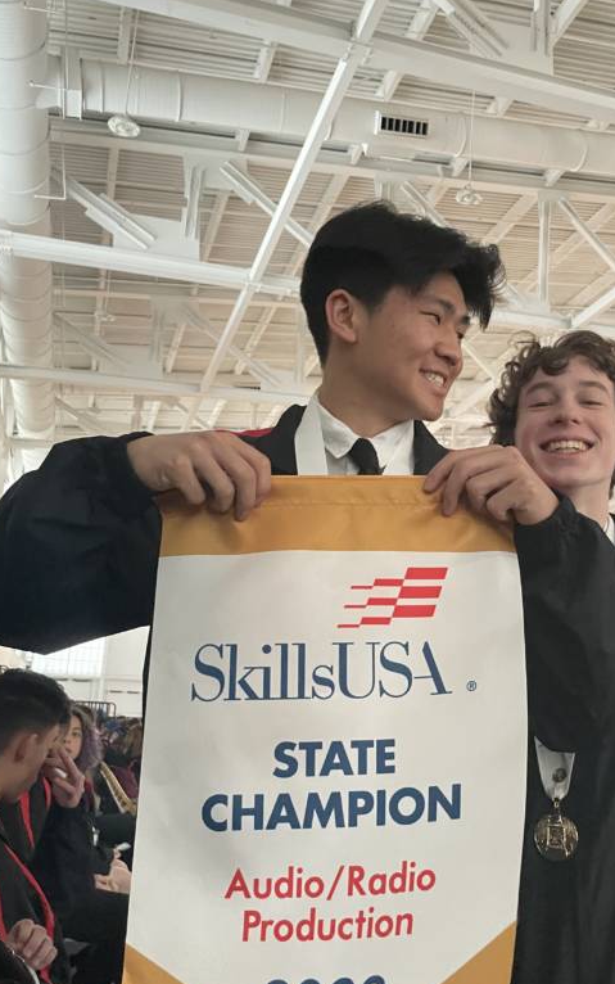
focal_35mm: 34
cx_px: 418
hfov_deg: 36.8
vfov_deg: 56.6
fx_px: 911
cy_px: 541
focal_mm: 4.2
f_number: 1.6
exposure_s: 1/46
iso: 500
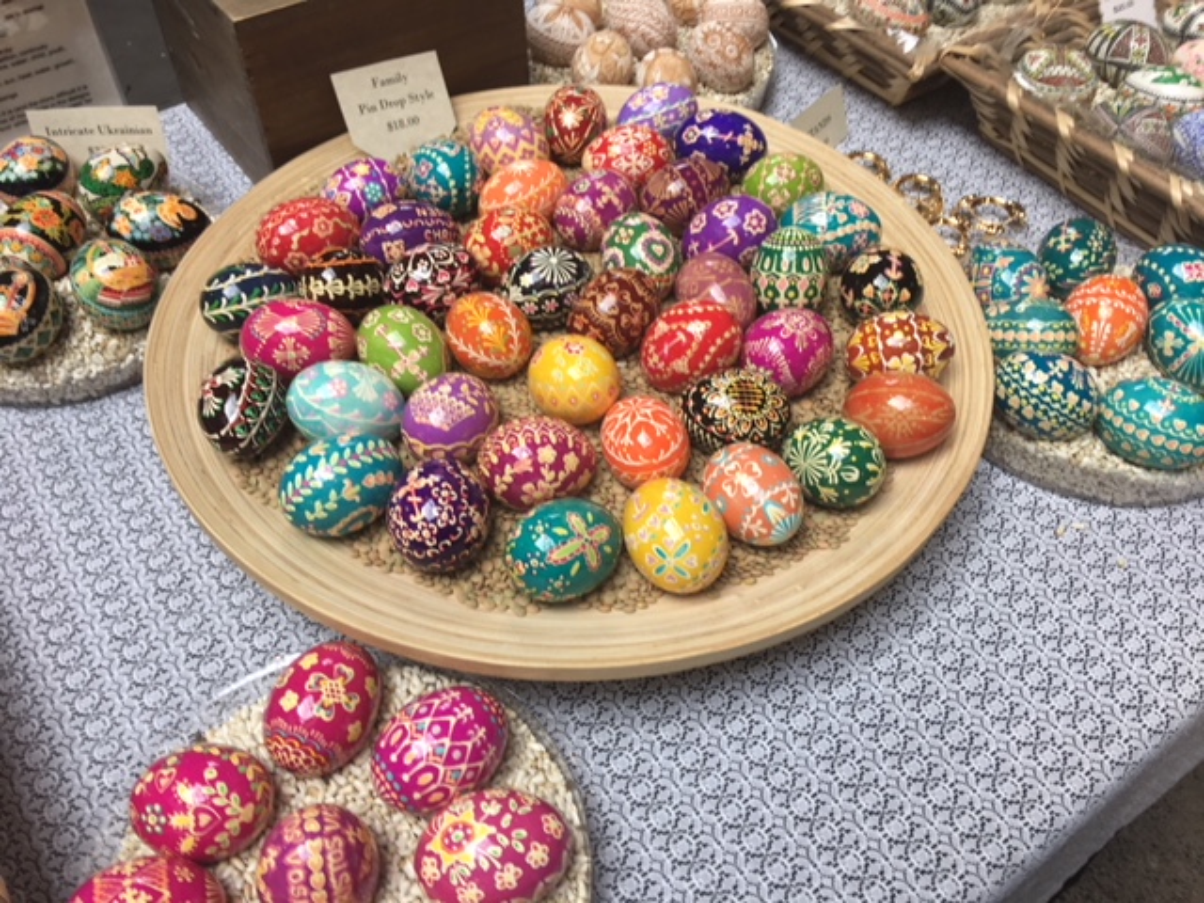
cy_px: 452
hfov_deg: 61.7
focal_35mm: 29
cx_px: 602
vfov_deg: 48.2
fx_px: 1009
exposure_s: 1/60
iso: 25
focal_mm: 4.15
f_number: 2.2
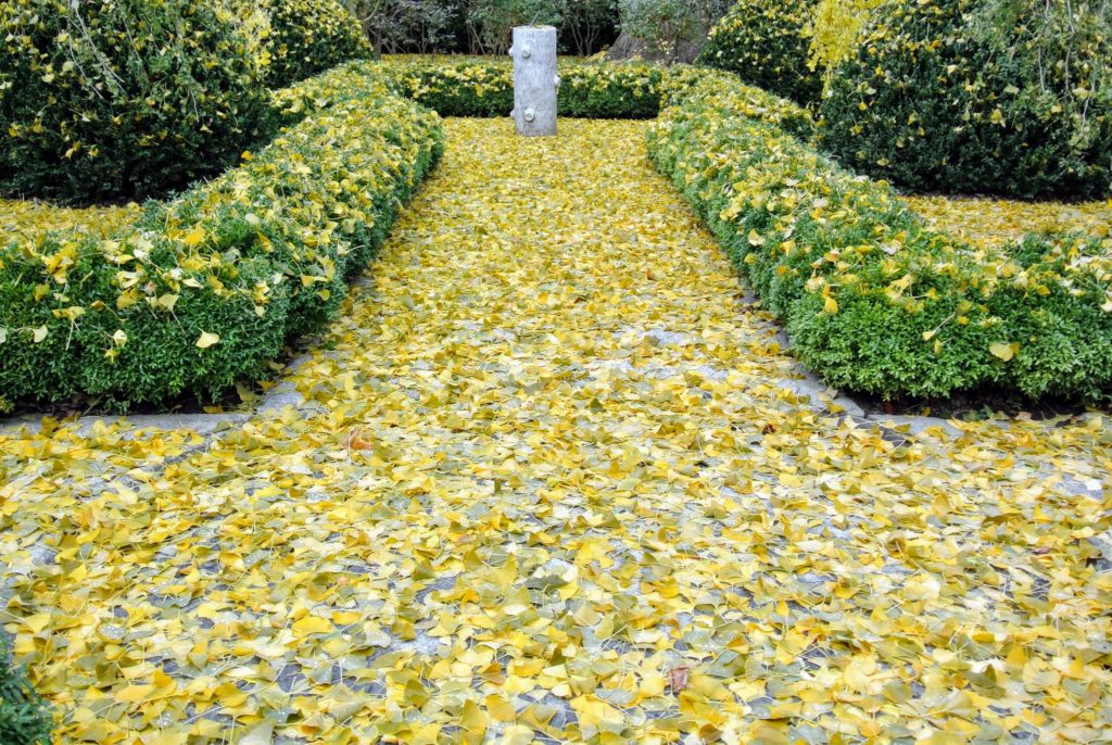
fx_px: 1114
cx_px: 556
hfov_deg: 53.1
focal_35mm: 36
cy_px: 372
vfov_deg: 37.0
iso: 100
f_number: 4
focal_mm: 13.6
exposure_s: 1/80
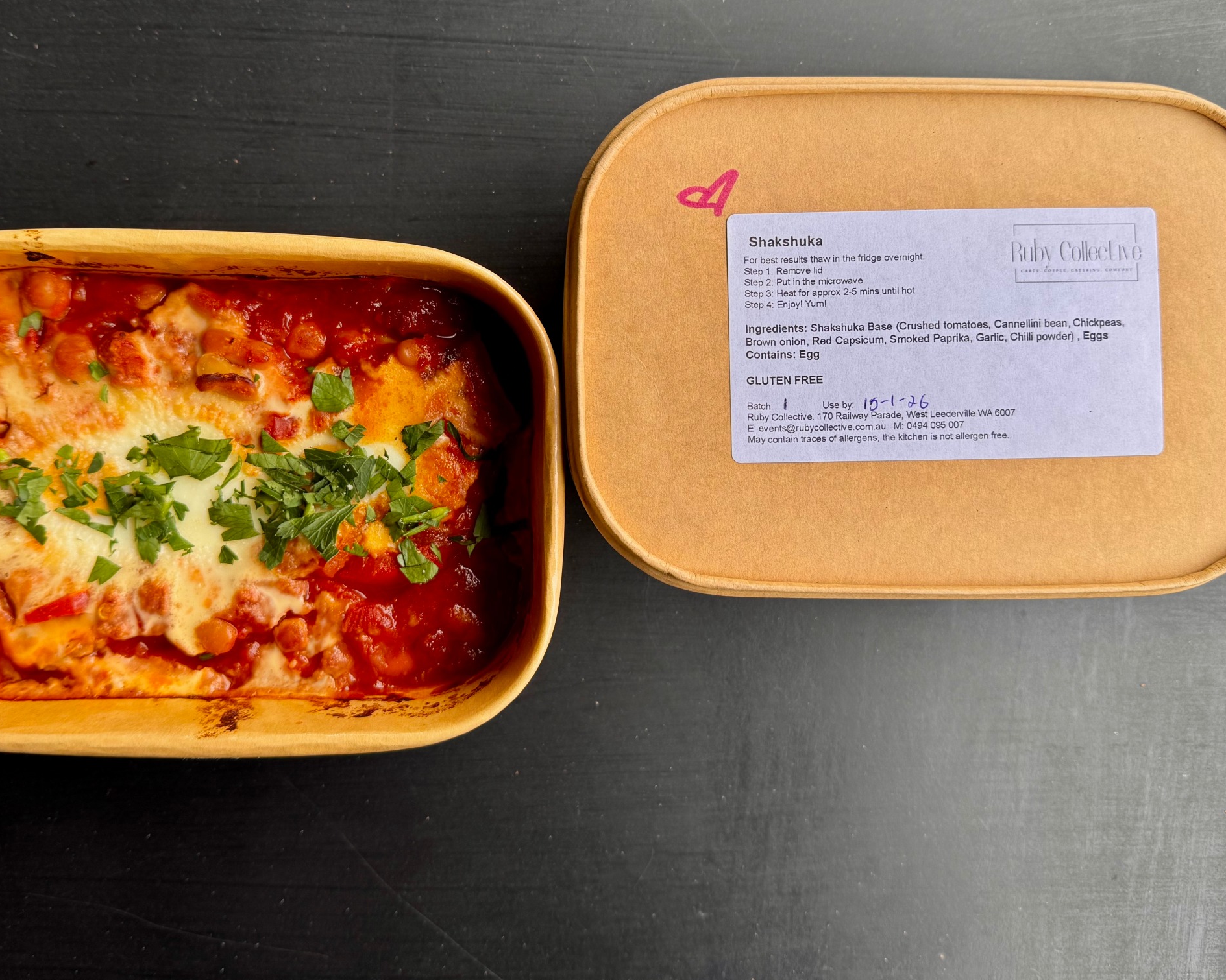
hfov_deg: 57.1
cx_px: 555
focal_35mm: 31
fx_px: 1125
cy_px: 378
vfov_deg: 46.8
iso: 80
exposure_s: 1/349
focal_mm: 6.76
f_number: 1.78
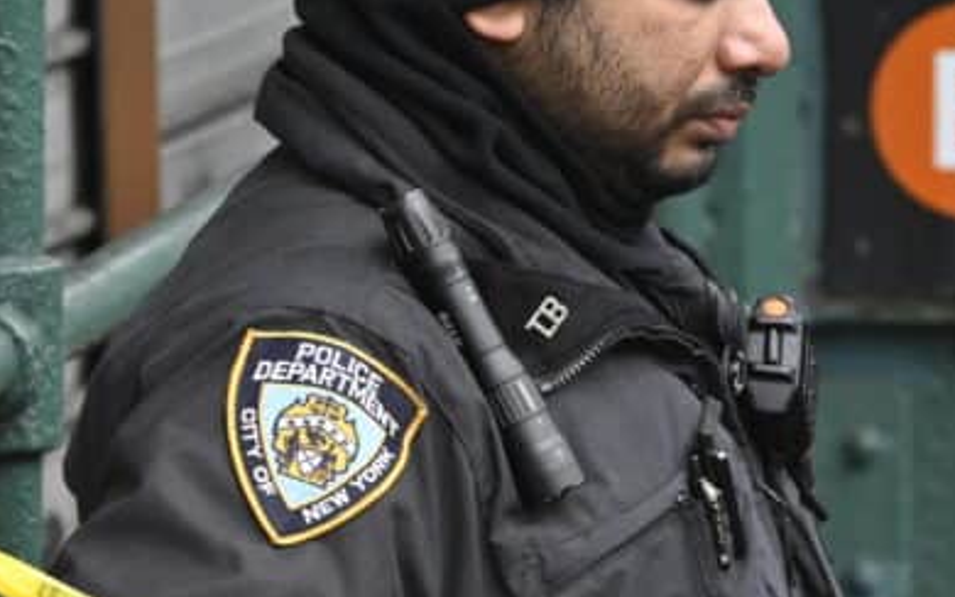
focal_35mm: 460
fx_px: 11976
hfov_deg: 4.6
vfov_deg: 2.9
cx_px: 659
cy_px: 554
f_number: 5.6
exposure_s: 1/1000
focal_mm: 110
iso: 1250
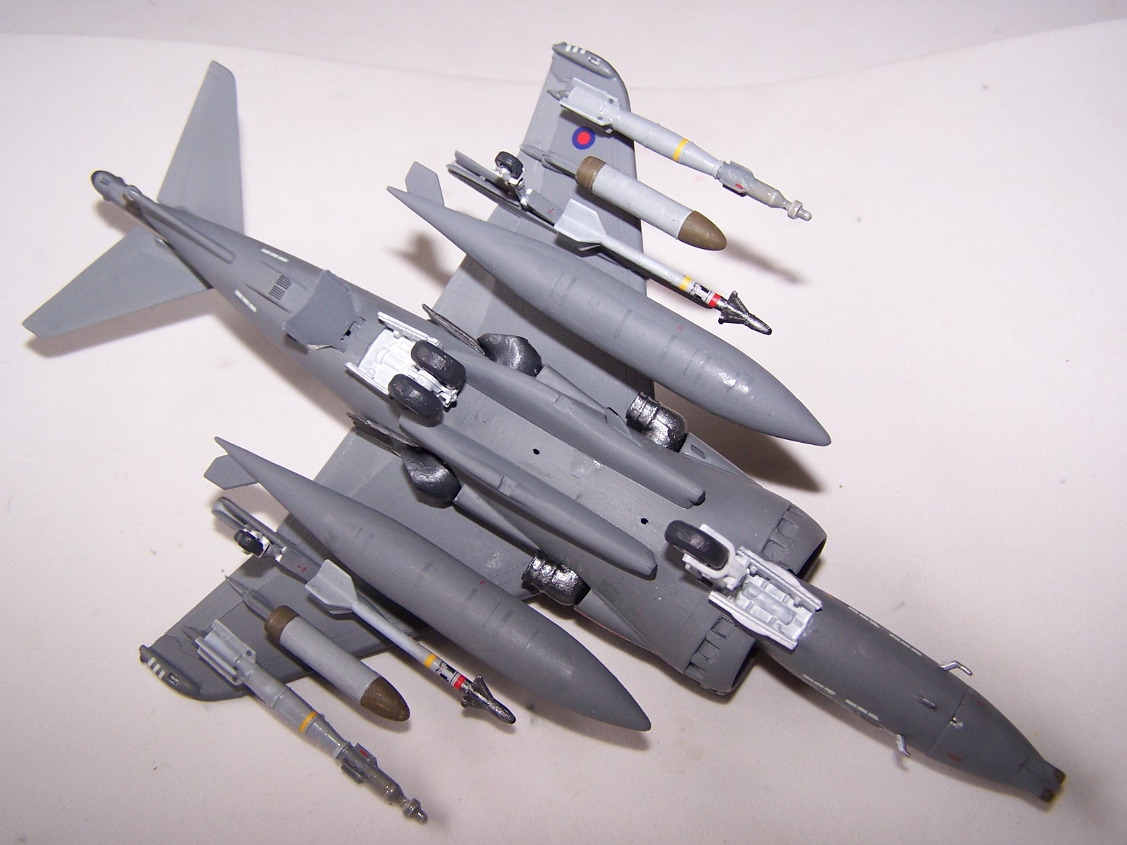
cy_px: 422
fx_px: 1237
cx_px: 564
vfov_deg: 37.7
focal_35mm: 38
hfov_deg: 49.0
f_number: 2.8
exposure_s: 1/60
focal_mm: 6.3
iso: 80
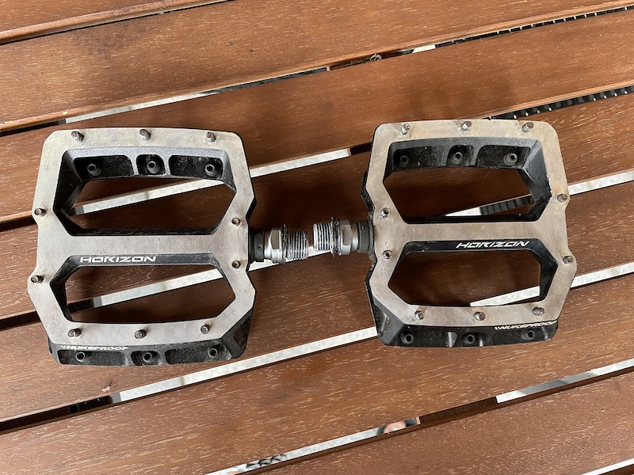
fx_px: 476
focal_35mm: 26
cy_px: 238
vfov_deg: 53.1
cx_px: 317
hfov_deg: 67.3
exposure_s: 1/83
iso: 125
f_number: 1.6
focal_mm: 4.2
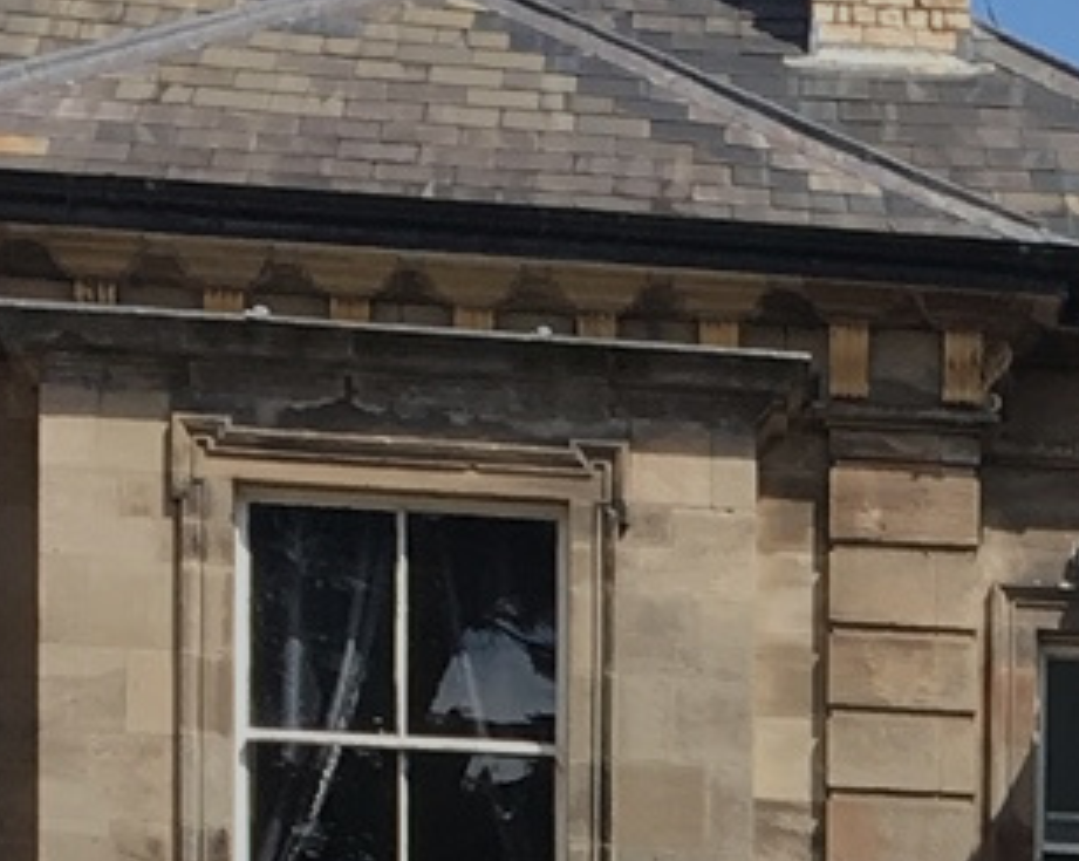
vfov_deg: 7.8
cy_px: 2010
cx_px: 1891
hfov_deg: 9.9
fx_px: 5934
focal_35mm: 186
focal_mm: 4.15
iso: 25
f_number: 2.2
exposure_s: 1/1148
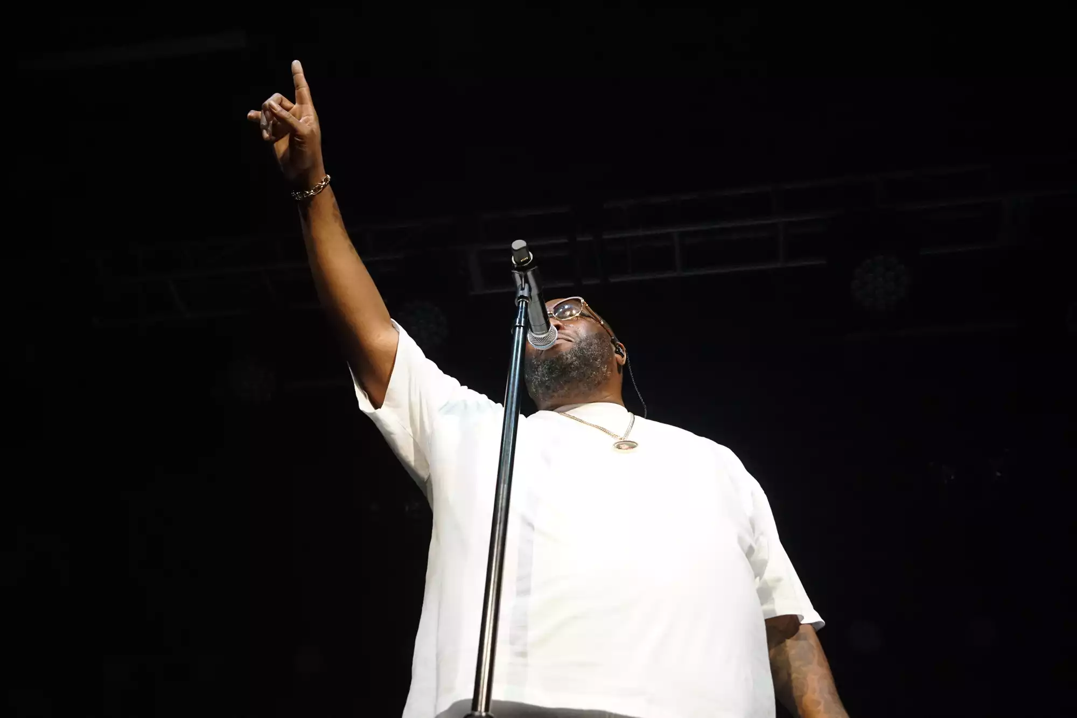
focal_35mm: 37
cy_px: 359
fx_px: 1107
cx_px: 538
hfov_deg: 51.9
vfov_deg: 35.9
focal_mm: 37
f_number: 5
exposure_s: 1/125
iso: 6400
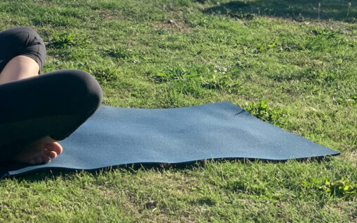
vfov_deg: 11.8
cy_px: -22
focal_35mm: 109
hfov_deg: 18.7
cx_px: 13
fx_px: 1060
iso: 16
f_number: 2.4
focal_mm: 6
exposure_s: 1/1100
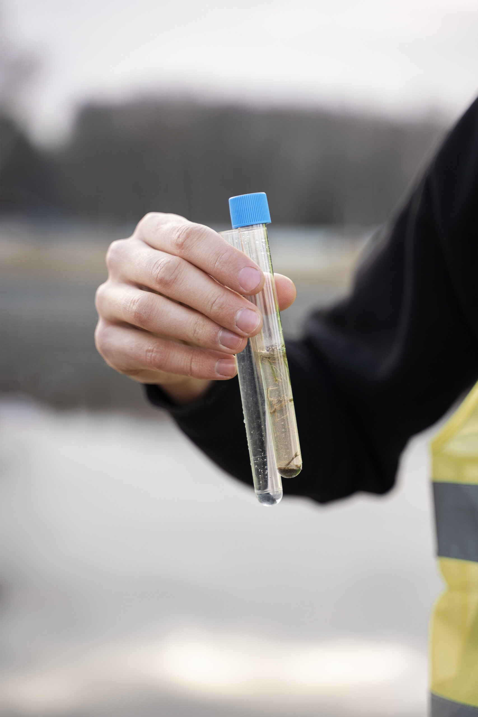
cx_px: 239
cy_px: 358
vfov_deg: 27.0
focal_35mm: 75
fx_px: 1493
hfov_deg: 18.2
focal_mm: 75
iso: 400
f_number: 2.8
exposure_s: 1/500
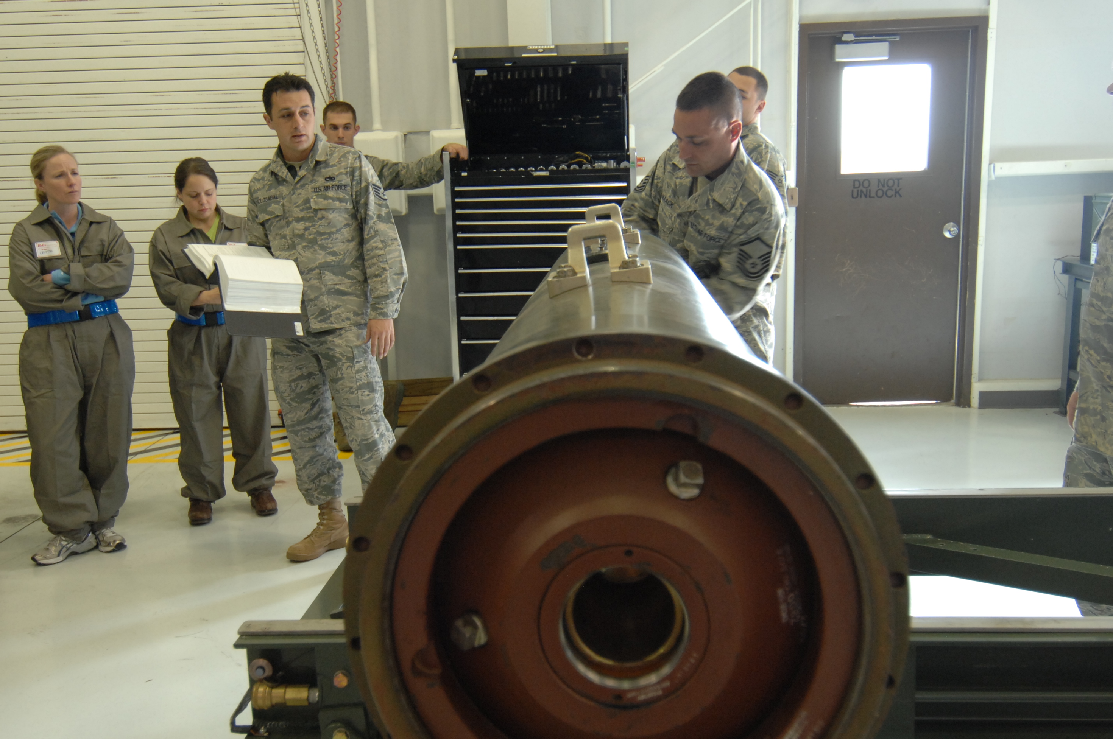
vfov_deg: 37.8
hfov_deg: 54.5
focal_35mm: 35
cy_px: 381
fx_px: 1081
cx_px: 562
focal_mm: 16
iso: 400
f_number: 4
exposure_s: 1/50
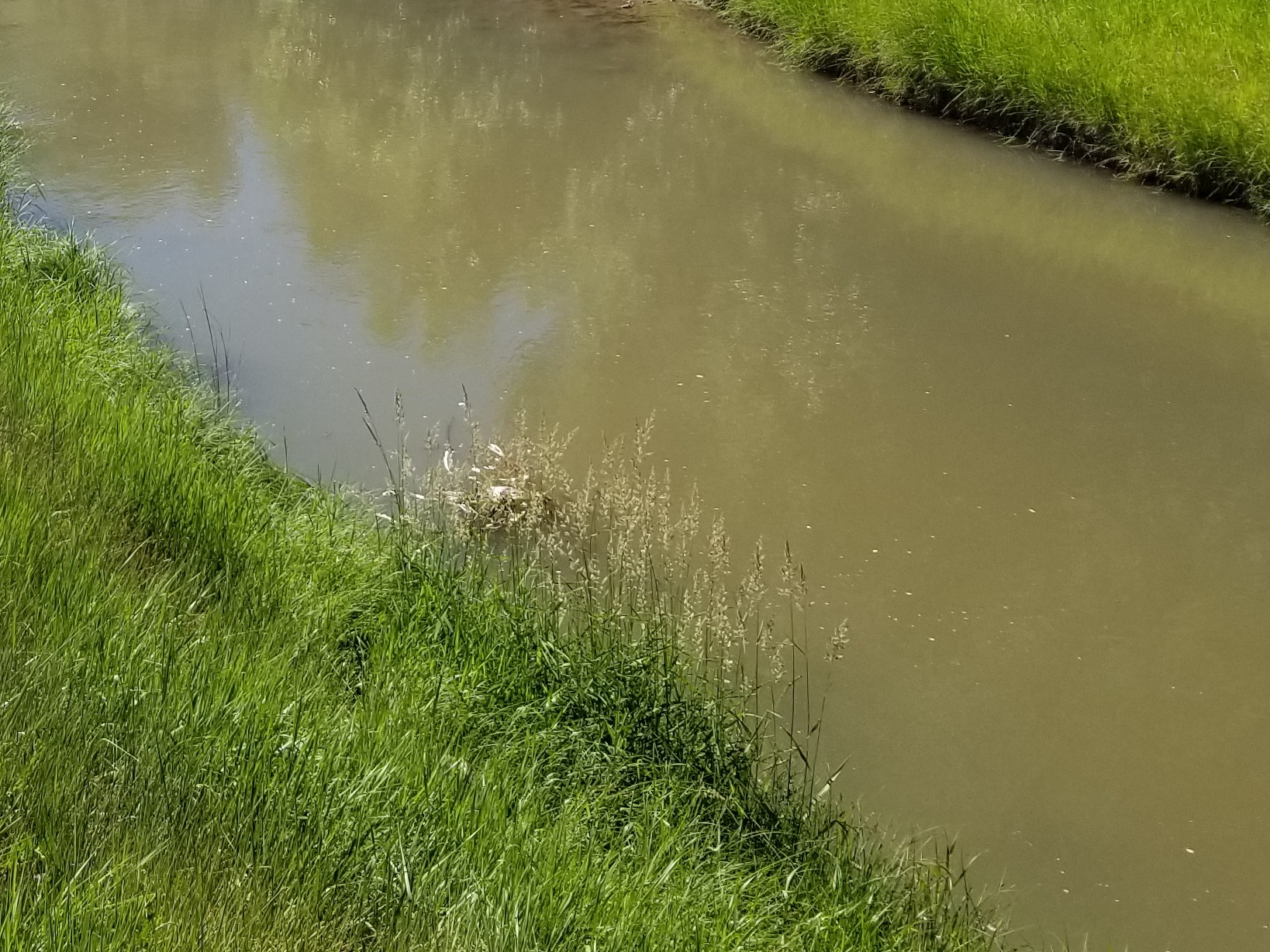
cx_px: 65
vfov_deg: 22.1
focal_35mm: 64
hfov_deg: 28.7
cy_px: 9
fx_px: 2348
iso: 50
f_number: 1.7
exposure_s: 1/2104
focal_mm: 4.25
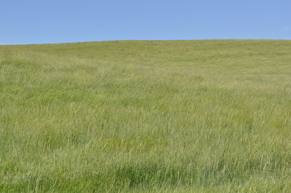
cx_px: 146
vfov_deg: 17.4
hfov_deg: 26.0
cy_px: 96
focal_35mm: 78
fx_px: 630
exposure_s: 1/2500
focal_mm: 52
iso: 1250
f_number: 10
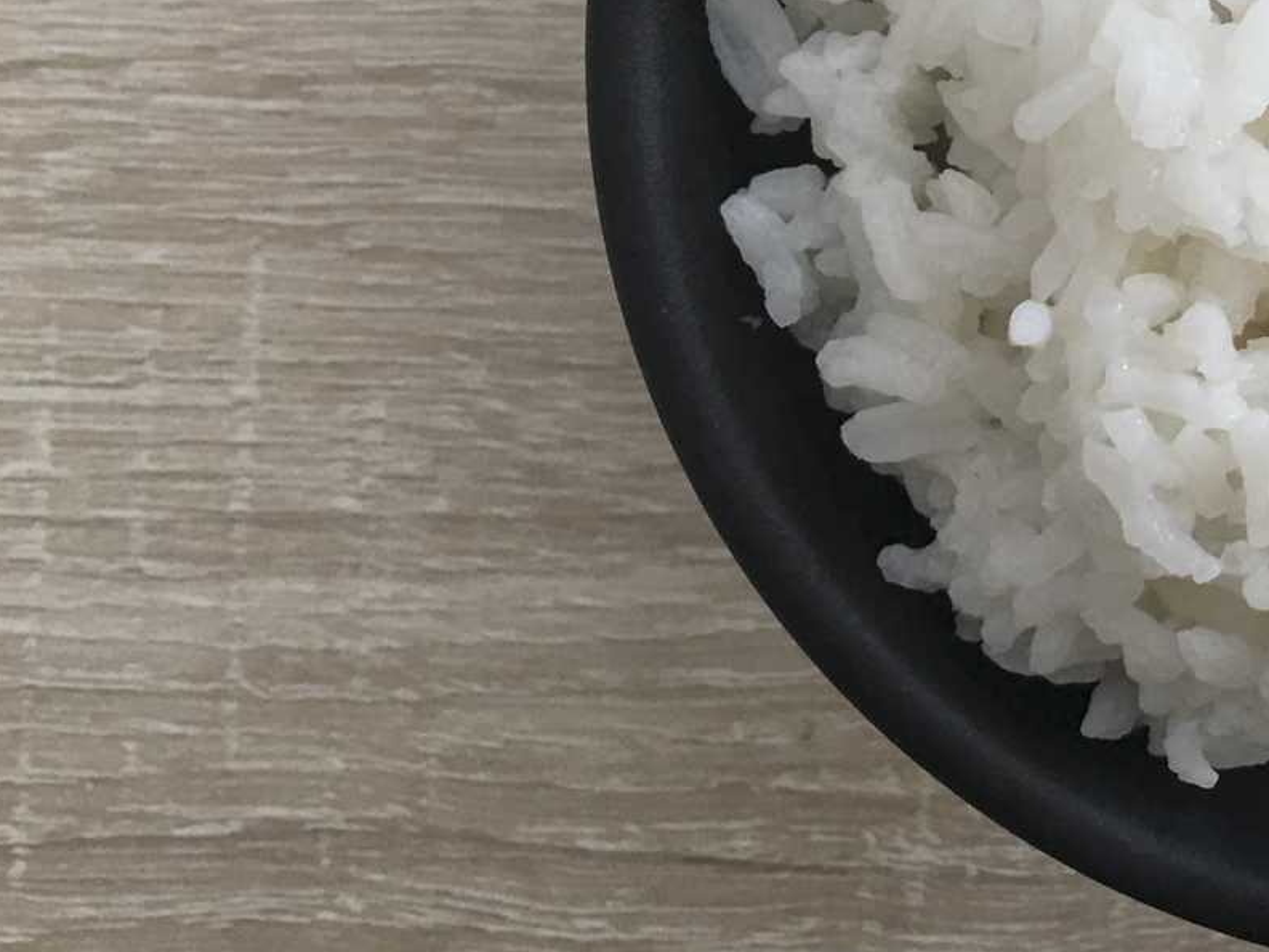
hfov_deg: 23.7
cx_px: 1529
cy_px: 120
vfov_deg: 19.3
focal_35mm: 75
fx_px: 2749
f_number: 2.2
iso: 32
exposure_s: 1/35
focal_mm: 4.15
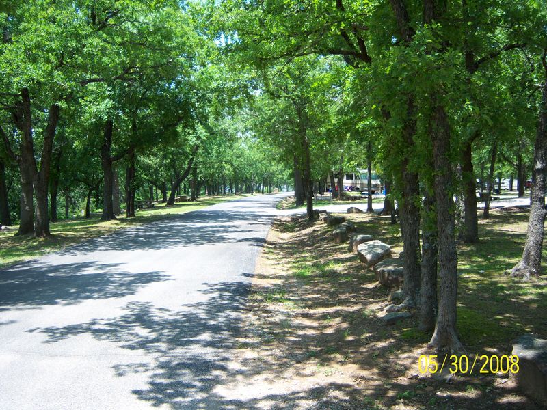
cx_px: 274
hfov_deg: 51.4
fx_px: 569
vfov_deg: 39.7
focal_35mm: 36
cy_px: 205
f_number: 2.8
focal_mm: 7.5
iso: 80
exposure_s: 1/320
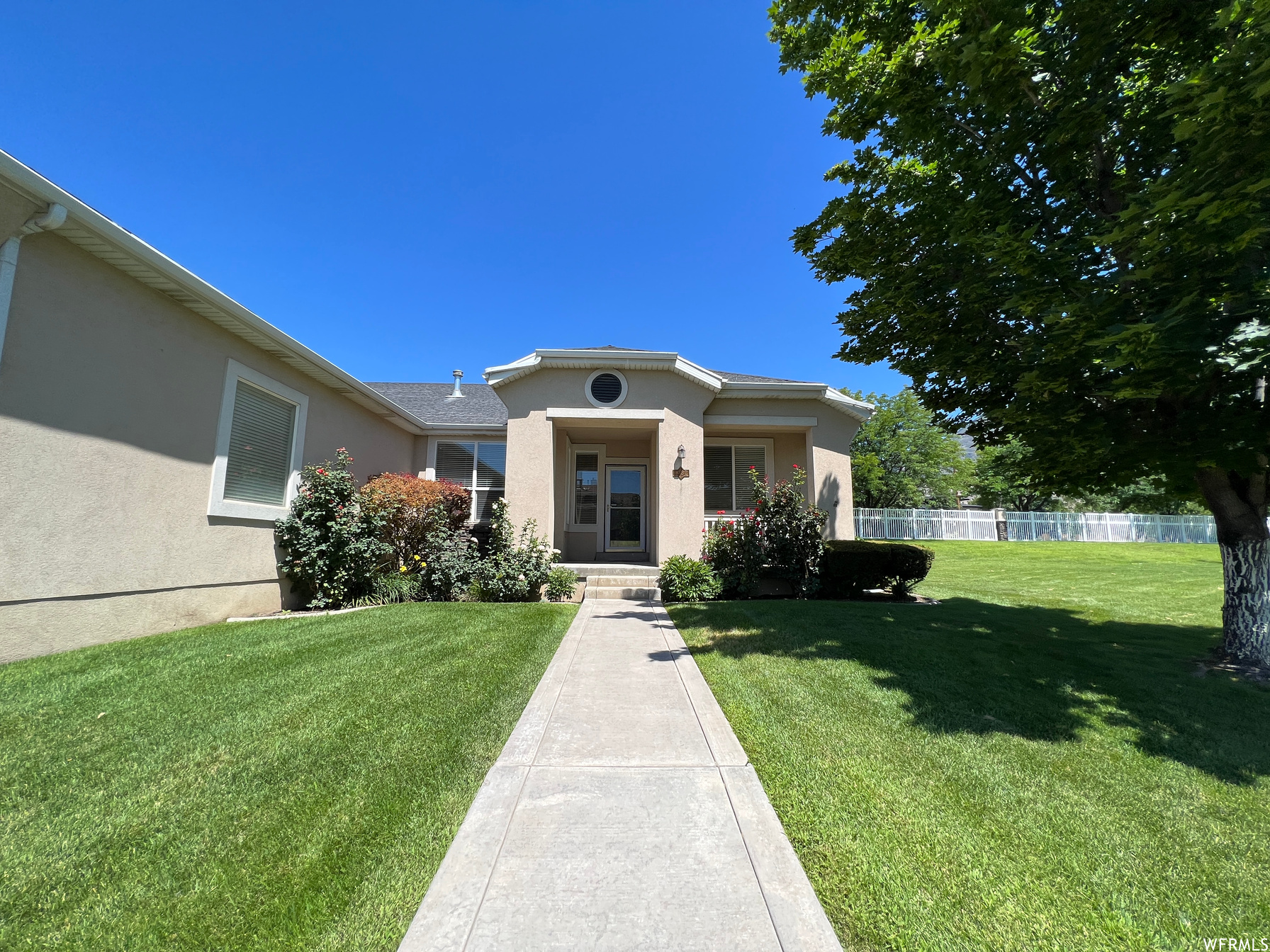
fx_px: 477
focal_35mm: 13
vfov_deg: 89.9
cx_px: 635
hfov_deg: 106.2
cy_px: 476
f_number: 1.8
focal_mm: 1.57
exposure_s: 1/1220
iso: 32
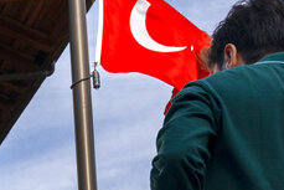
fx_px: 1058
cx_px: -208
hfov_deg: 13.8
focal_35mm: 134
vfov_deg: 9.6
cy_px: 374
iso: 400
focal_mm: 30
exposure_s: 1/500
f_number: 10
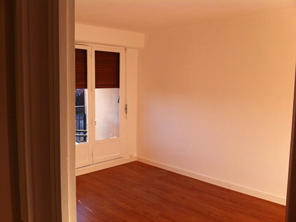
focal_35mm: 35
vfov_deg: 40.6
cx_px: 148
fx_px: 299
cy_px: 111
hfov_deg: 52.7
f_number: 2.8
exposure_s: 1/238
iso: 80
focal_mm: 3.85
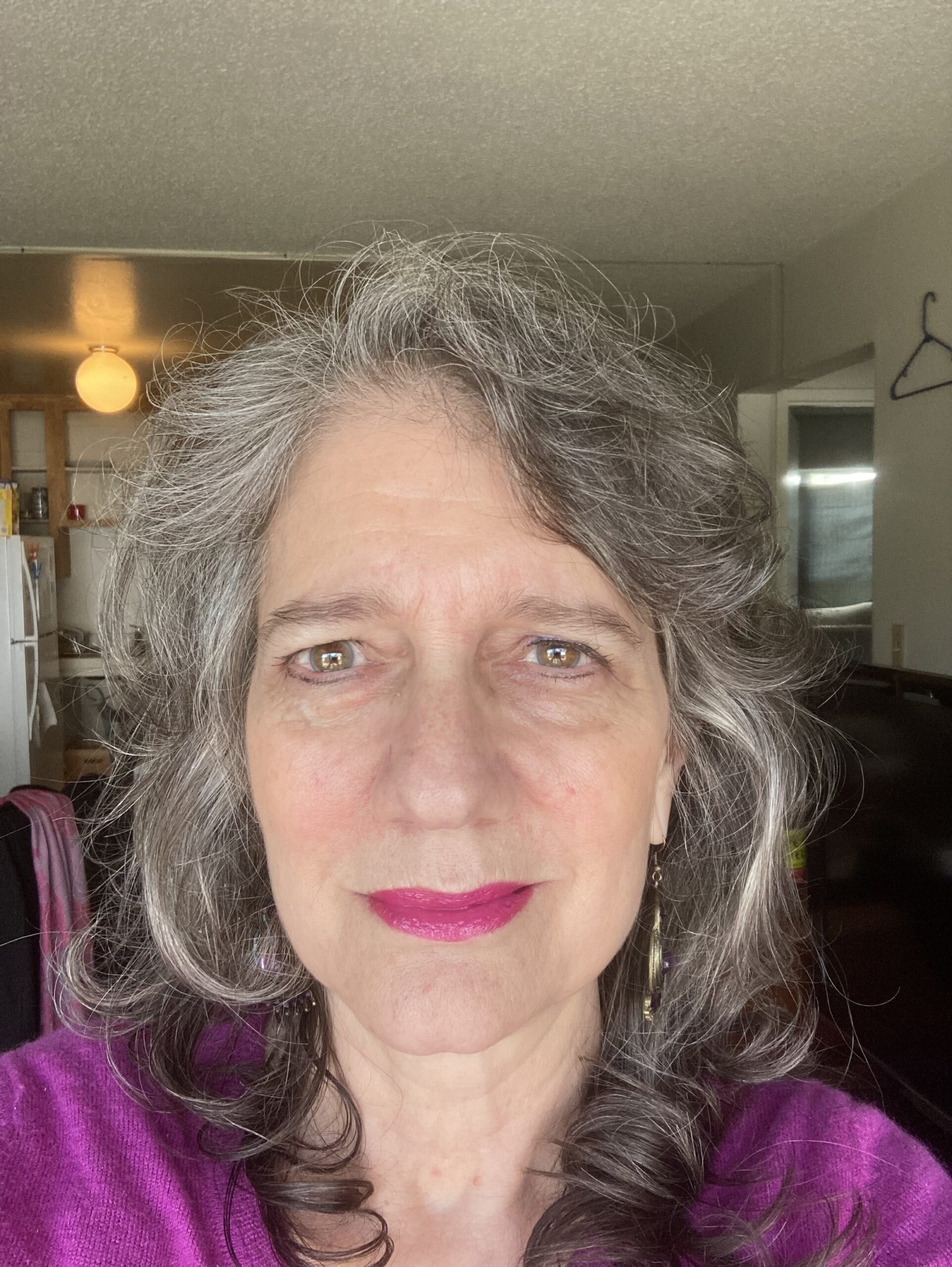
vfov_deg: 56.8
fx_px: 1172
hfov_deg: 44.2
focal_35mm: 32
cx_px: 476
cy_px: 634
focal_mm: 2.87
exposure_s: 1/69
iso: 80
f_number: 2.2
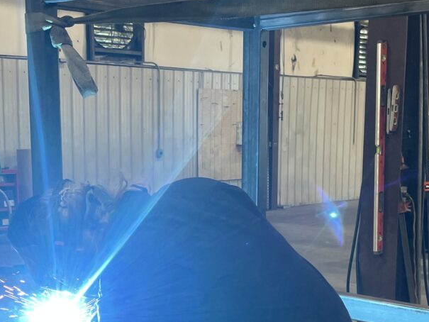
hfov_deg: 29.4
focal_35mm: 66
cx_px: 193
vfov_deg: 21.8
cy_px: 281
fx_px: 818
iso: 80
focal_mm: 4.2
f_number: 1.6
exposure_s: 1/56
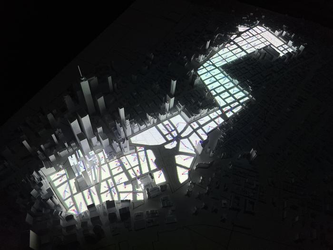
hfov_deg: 67.3
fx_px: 250
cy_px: 125
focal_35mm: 26
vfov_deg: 53.1
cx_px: 166
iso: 125
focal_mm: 5.7
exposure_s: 1/120
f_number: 1.5
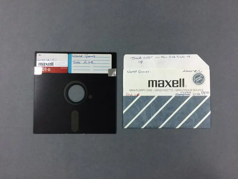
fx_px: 199
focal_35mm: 29
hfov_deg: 61.7
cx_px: 119
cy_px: 90
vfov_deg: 48.2
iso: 125
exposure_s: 1/33
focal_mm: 4.15
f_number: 2.2
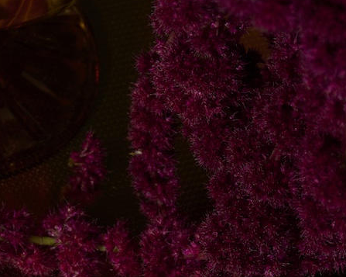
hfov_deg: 5.6
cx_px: -696
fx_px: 3336
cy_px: -231
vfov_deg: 4.7
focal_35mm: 326
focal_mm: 47
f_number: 6.3
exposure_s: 1/60
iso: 64
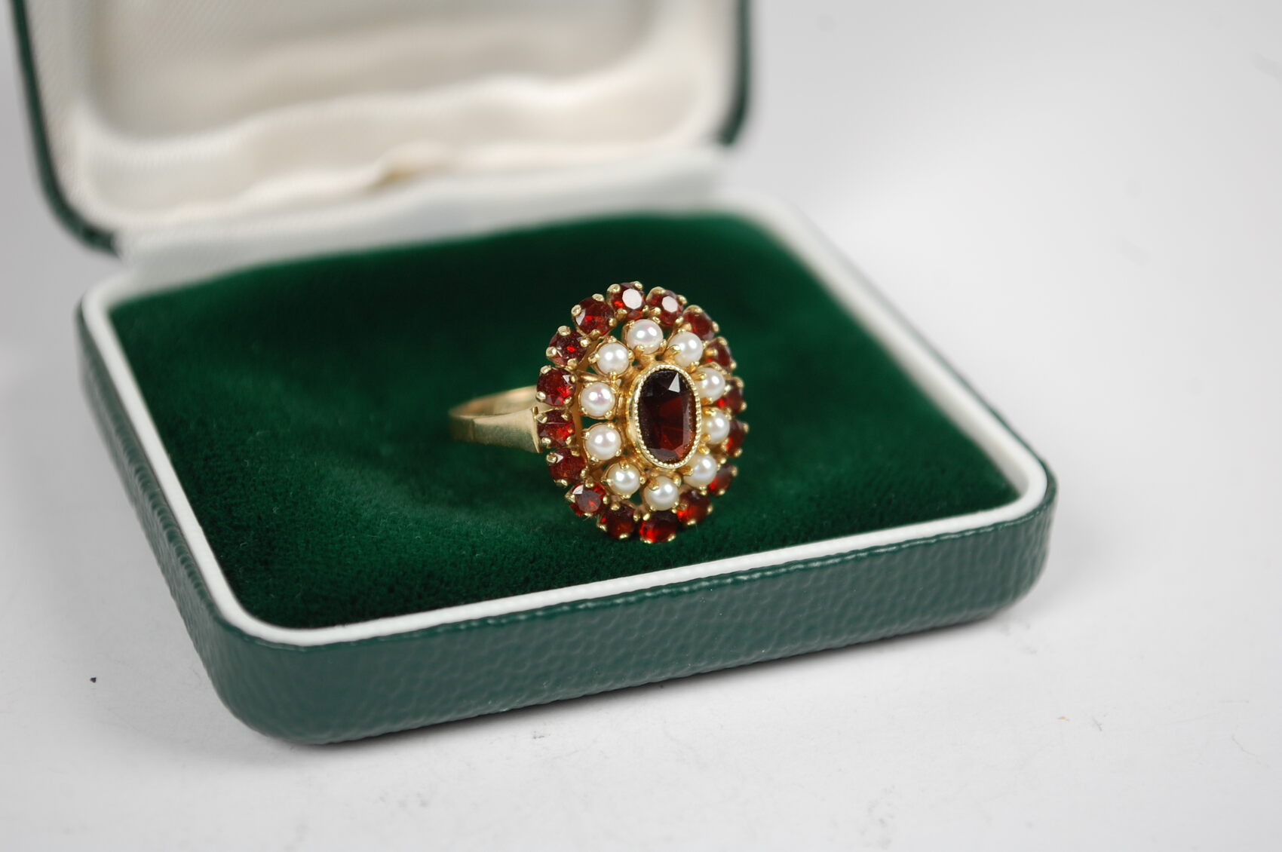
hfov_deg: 24.6
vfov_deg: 16.5
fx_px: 2935
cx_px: 641
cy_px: 426
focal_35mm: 82
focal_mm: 55
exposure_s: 1/125
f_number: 5.6
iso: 220
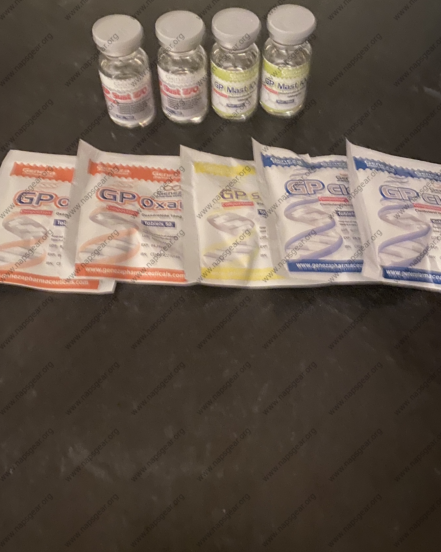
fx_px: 506
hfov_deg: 47.1
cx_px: 223
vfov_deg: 57.1
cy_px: 256
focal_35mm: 31
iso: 500
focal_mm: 4.25
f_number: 1.8
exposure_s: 1/9
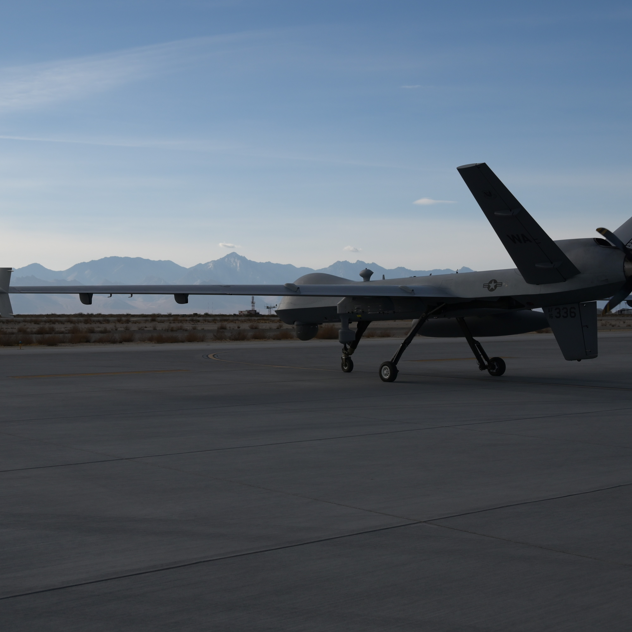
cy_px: 317
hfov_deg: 33.9
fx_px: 1033
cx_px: 263
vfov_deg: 34.0
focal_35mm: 50
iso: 500
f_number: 5.6
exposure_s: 1/5000
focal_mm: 39
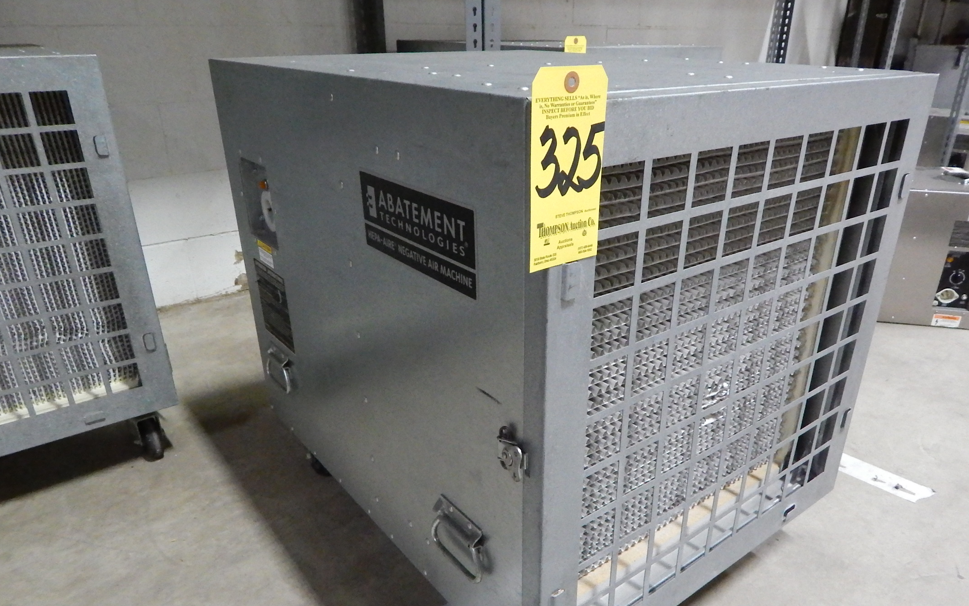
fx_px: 687
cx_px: 515
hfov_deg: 70.3
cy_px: 350
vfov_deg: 47.4
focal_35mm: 26
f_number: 3
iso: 1600
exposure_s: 1/50
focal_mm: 4
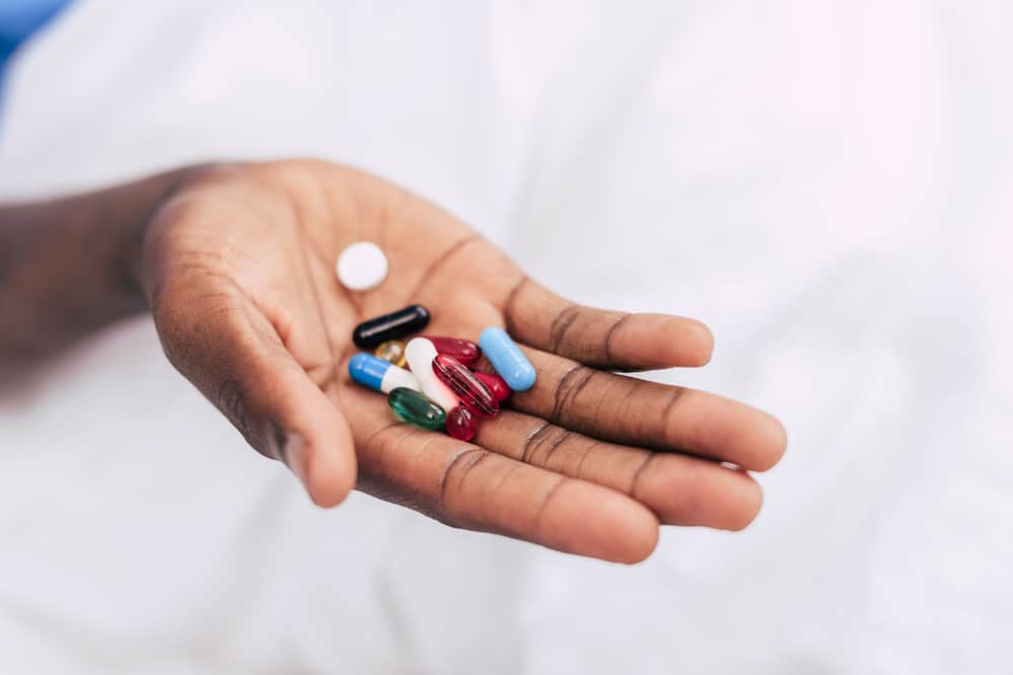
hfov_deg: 39.6
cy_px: 338
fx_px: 1407
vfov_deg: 27.0
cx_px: 506
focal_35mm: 50
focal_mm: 50
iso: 100
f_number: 2.5
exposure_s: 1/160
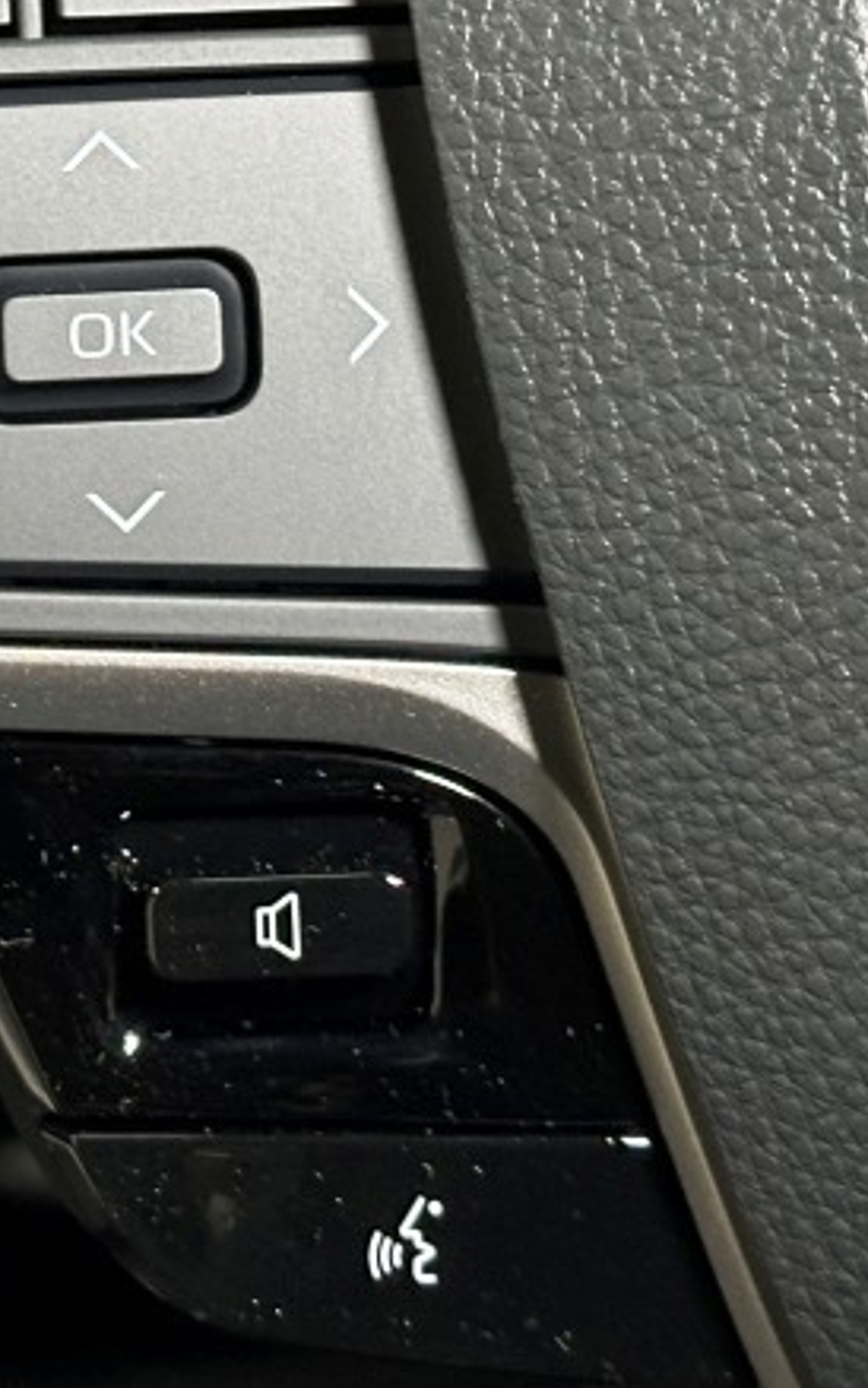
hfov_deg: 10.9
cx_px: -29
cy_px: 181
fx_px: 4501
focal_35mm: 119
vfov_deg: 17.3
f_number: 1.78
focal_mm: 6.86
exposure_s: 1/40
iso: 400
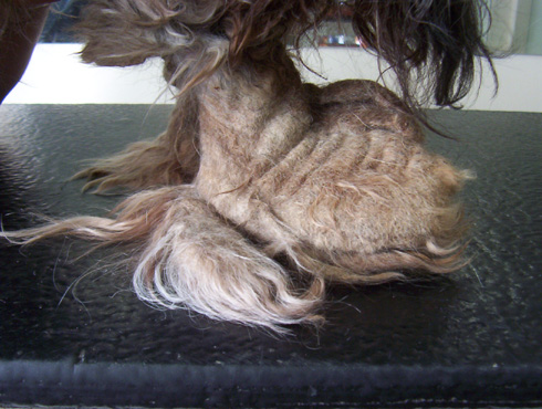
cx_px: 271
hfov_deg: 51.2
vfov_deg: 39.8
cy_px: 204
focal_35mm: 36
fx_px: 565
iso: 100
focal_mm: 5.54
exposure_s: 1/54.2
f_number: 2.76
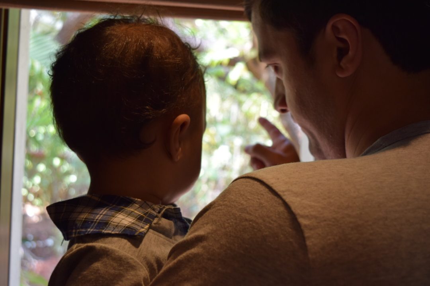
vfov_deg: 30.8
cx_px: 215
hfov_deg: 45.0
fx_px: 520
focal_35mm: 44
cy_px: 143
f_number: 4.5
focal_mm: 29
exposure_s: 1/80
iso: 400
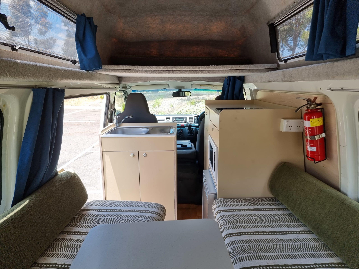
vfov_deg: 56.8
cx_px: 180
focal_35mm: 24
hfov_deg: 71.6
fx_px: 249
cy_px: 134
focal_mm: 6.7
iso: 50
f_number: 1.8
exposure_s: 1/181
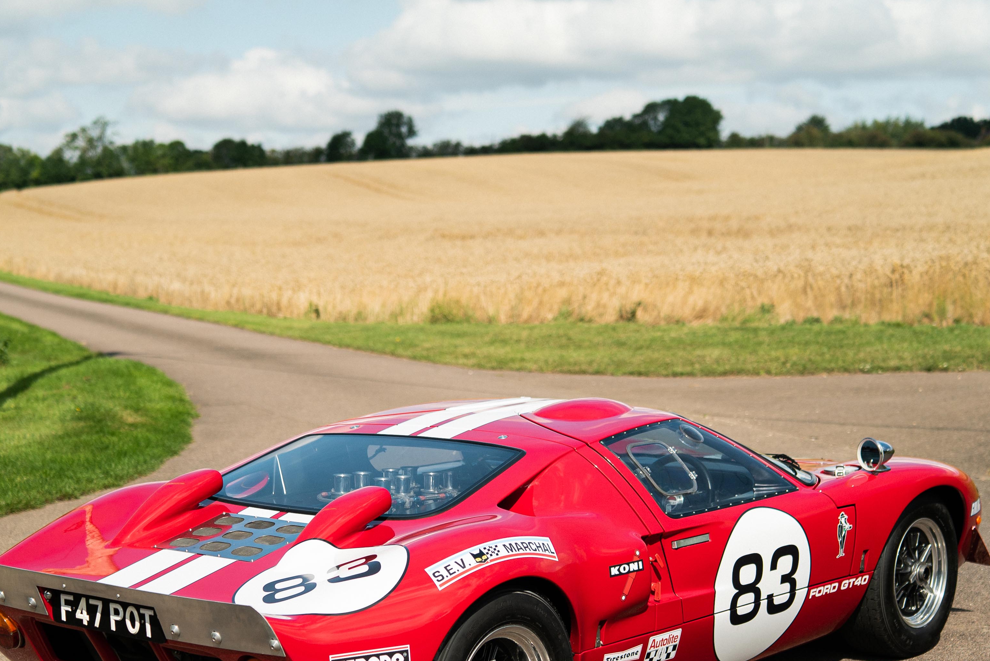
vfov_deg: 19.7
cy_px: 439
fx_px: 1898
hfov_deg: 29.2
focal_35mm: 69
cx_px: 470
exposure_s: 1/2000
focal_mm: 50
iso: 250
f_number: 2.8
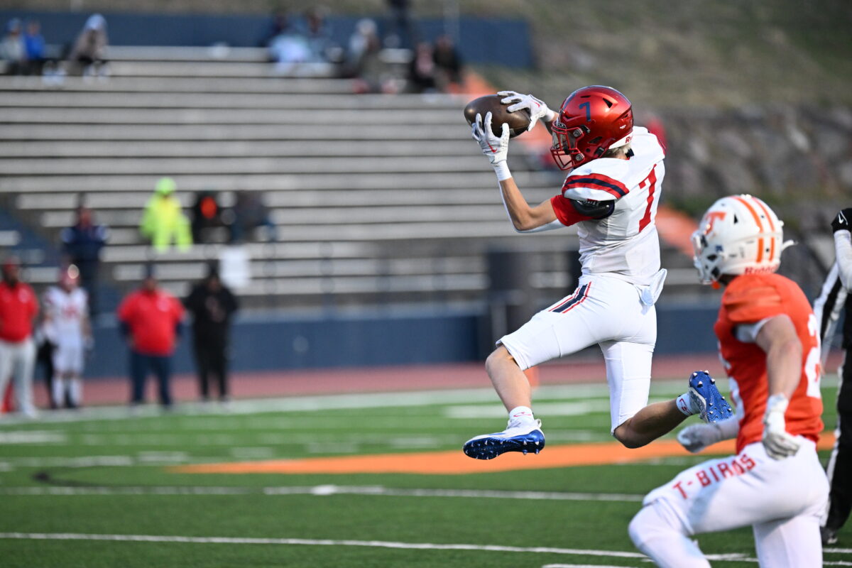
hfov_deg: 8.6
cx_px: 426
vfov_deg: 5.7
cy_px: 284
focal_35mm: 240
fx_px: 5680
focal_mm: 240
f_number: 2.8
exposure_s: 1/1000
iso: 3600
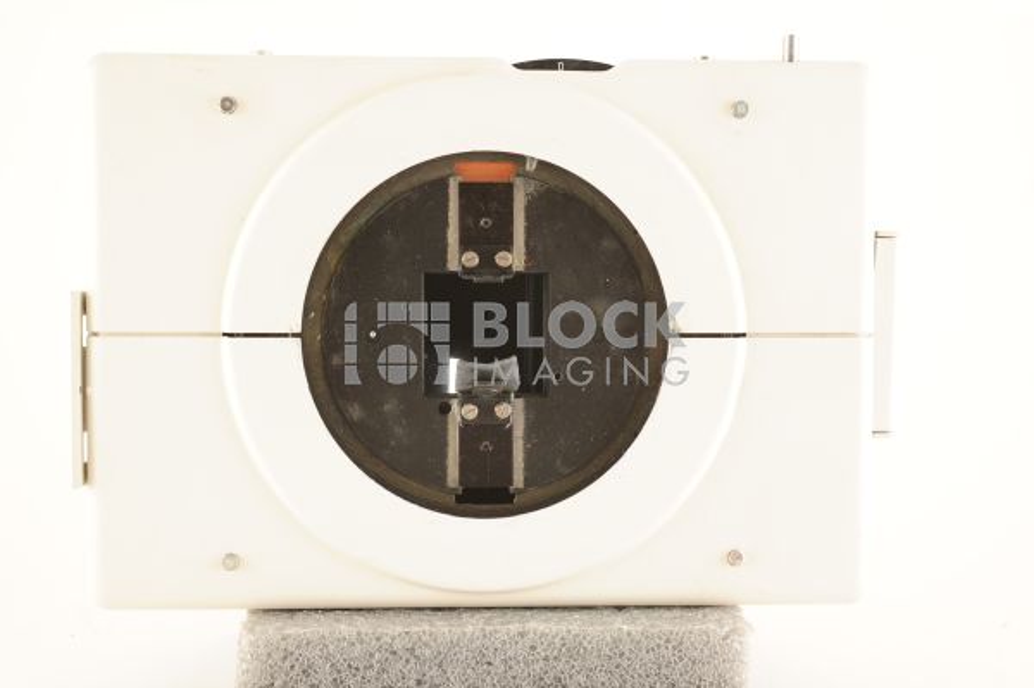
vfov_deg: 26.9
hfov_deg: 39.6
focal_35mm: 50
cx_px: 517
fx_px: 1435
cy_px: 344
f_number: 10
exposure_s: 1/125
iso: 1600
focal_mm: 50
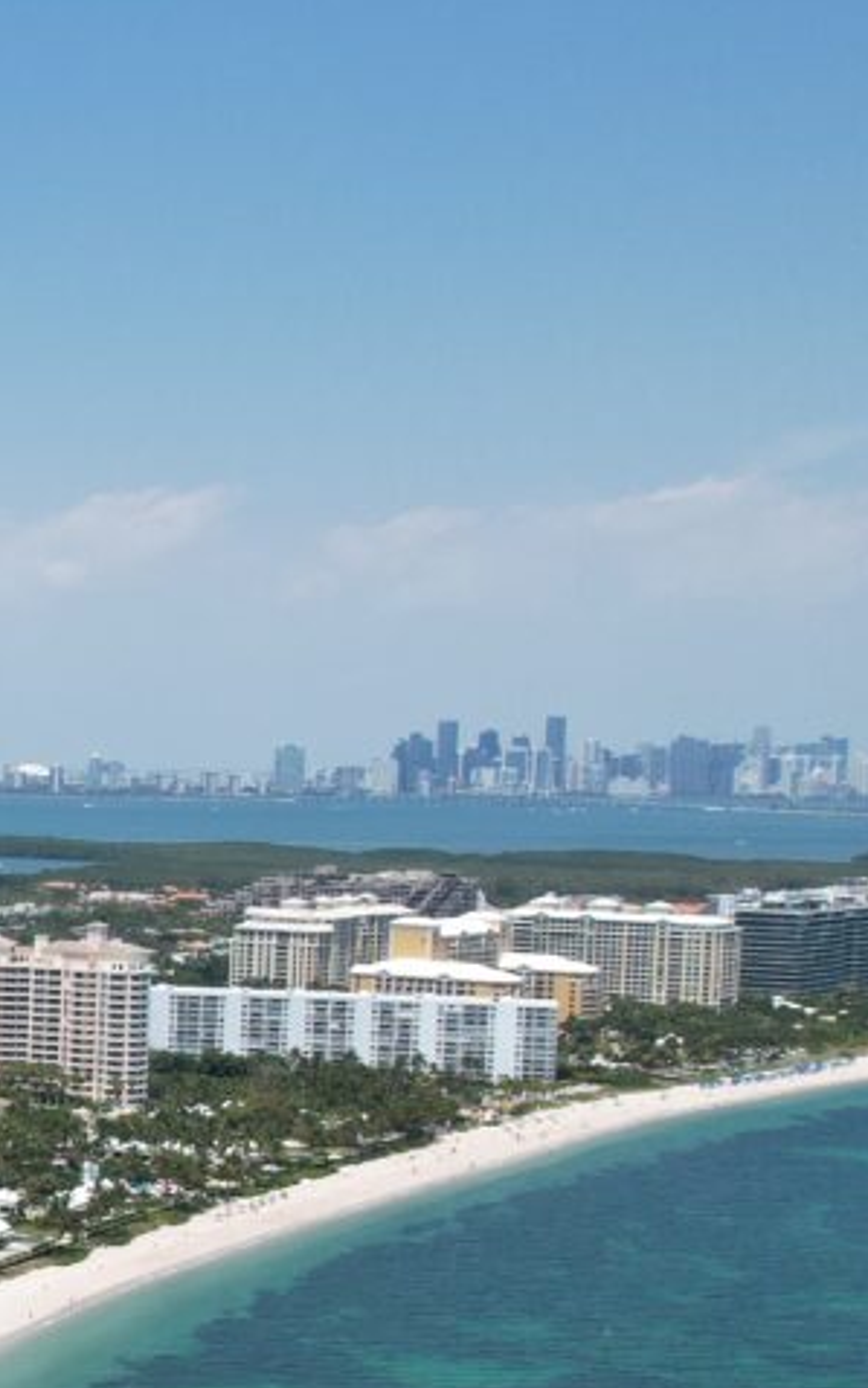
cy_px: 1016
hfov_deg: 15.1
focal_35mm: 72
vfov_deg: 28.2
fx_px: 2724
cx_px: -798
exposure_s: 1/2000
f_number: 2.8
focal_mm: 8.38
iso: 100
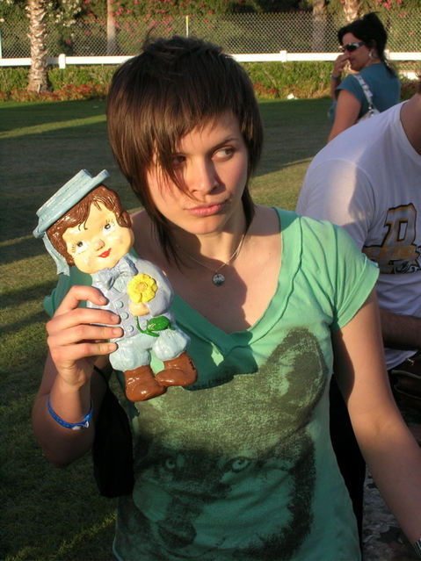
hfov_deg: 22.2
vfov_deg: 29.4
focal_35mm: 66
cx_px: 210
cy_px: 280
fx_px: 1071
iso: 50
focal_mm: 11
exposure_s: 1/118
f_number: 6.4
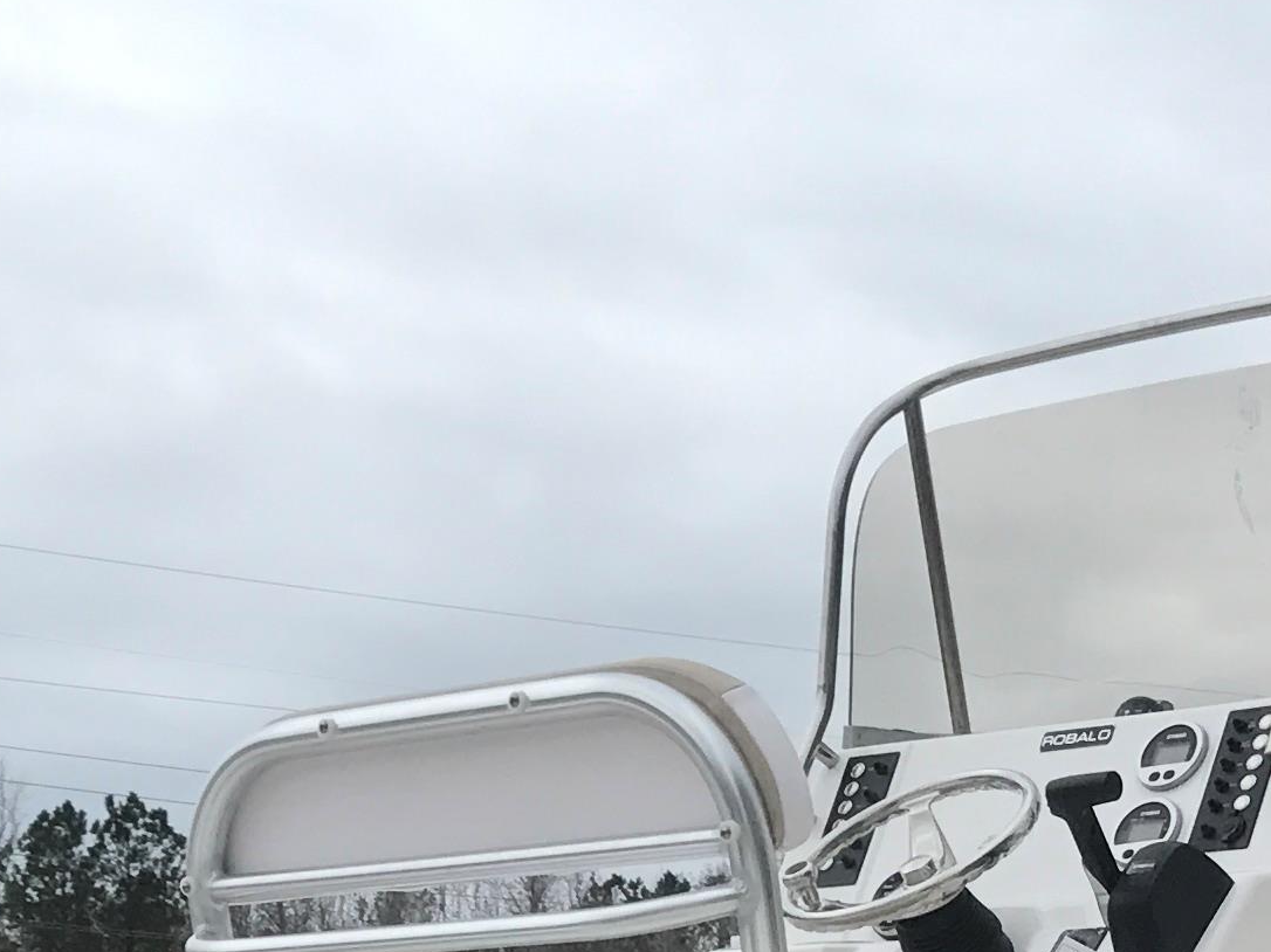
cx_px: 263
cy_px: 1454
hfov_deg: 18.7
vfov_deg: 13.4
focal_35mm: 104
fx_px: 3818
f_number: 1.8
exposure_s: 1/977
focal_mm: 3.99
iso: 20
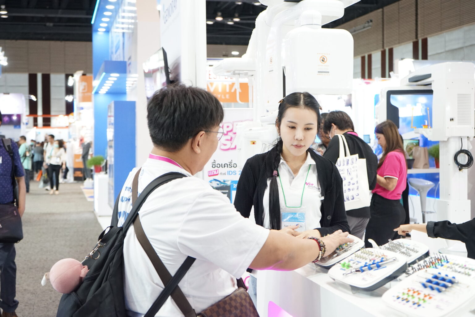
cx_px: 238
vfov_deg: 26.5
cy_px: 158
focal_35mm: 51
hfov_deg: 38.9
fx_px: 673
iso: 2000
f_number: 5.6
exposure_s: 1/80
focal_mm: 51
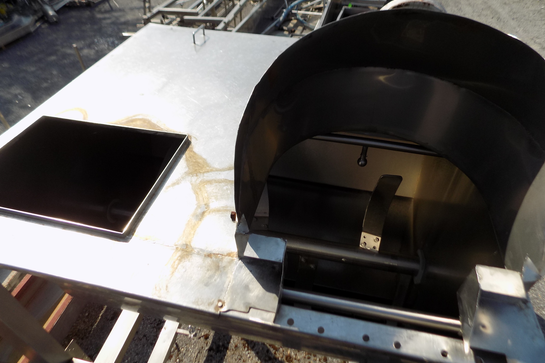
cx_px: 272
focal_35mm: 24
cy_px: 190
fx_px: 363
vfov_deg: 53.1
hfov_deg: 73.7
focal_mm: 4
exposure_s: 1/1250
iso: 80
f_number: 3.1
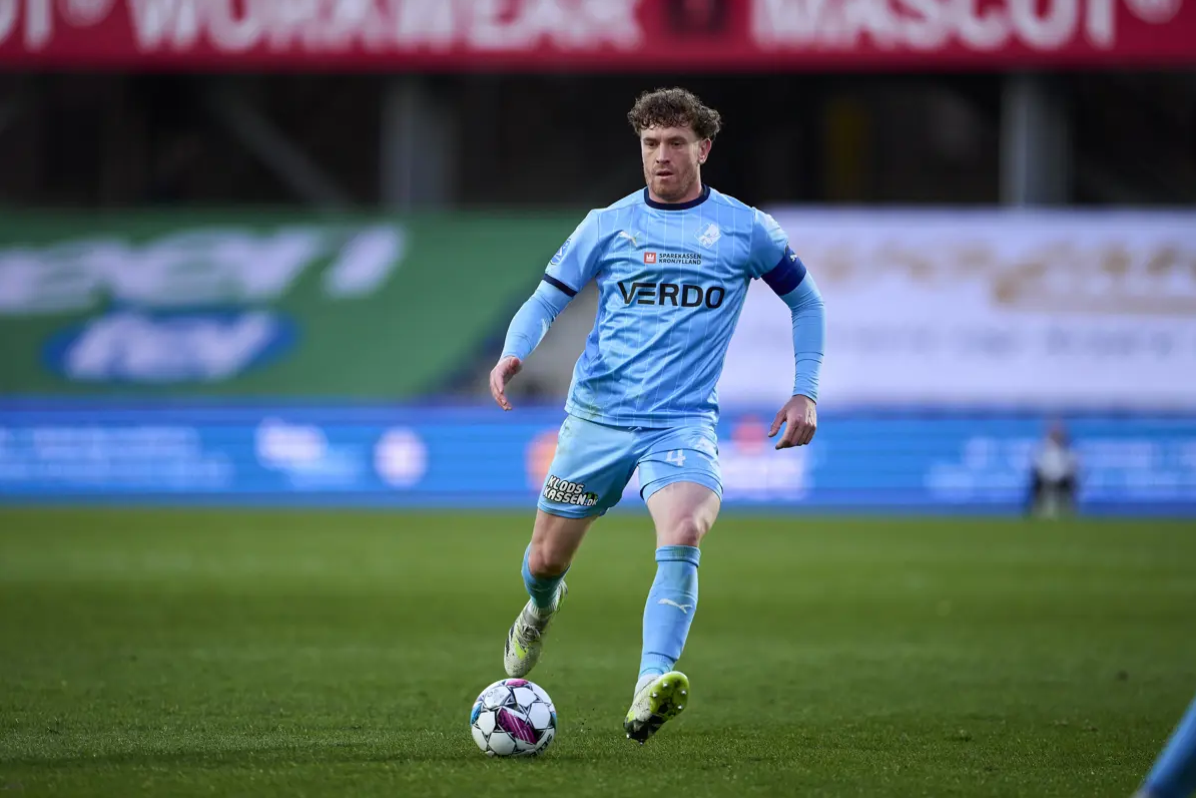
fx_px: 13354
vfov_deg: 3.4
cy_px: 398
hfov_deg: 5.1
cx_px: 600
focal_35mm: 402
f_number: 2.8
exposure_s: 1/2000
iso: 2500
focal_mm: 400
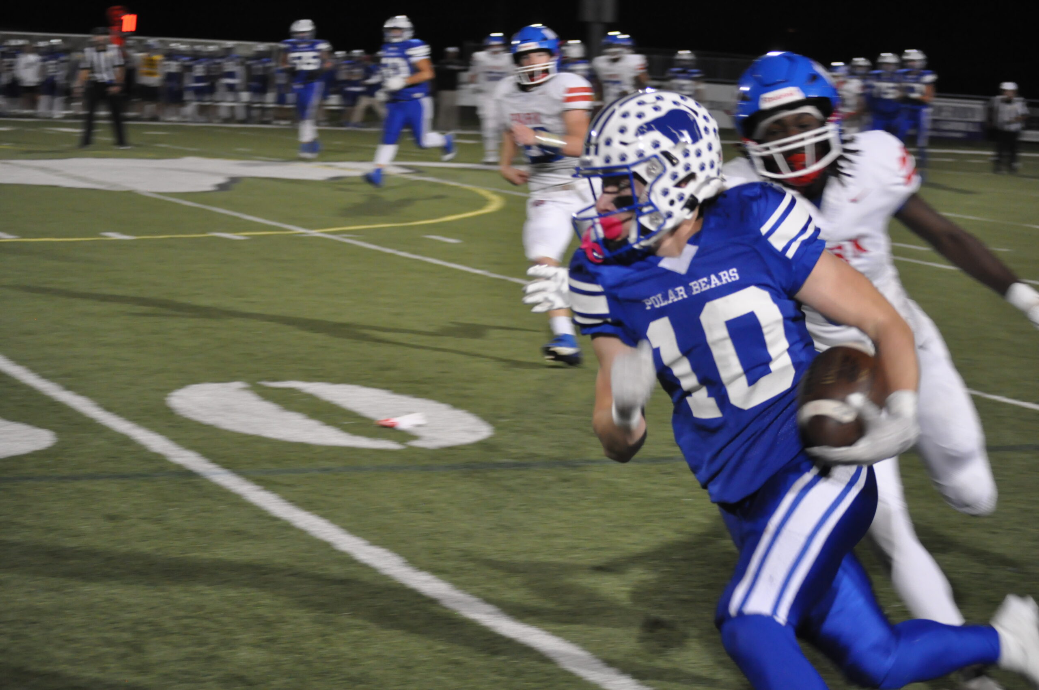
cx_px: 520
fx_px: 2378
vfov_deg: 16.5
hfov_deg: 24.6
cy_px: 345
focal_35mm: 82
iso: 1600
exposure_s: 1/160
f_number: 4
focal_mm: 55
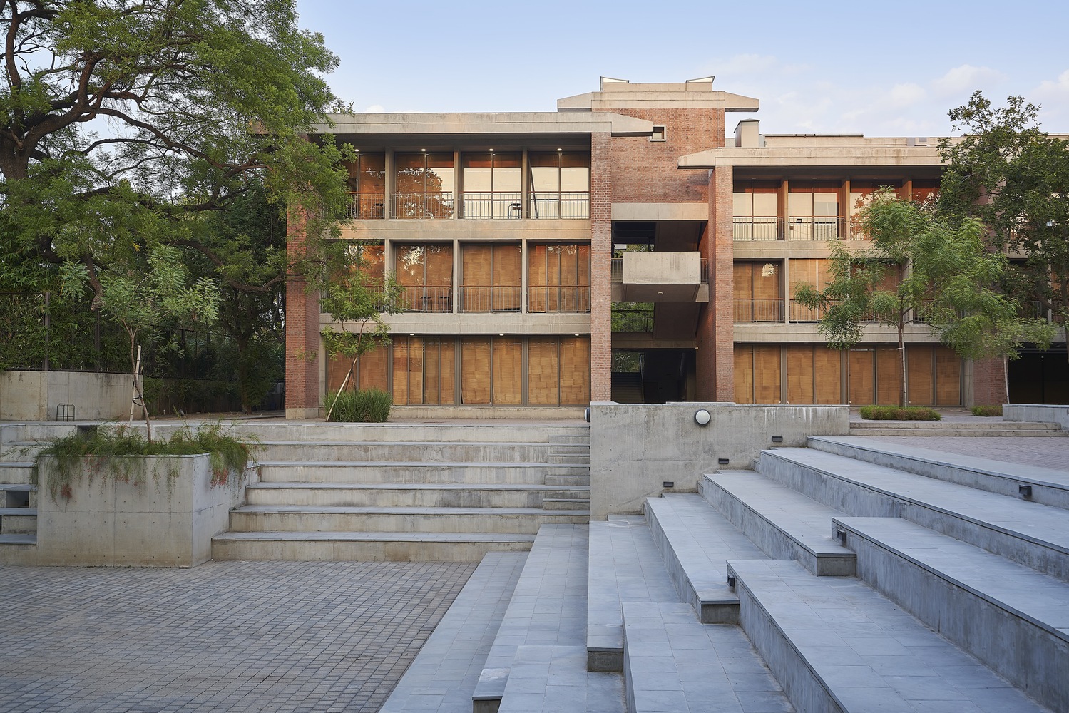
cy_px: 356
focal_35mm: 35
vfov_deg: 37.9
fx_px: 1039
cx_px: 534
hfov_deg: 54.4
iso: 100
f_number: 8
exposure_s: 1/15
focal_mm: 35
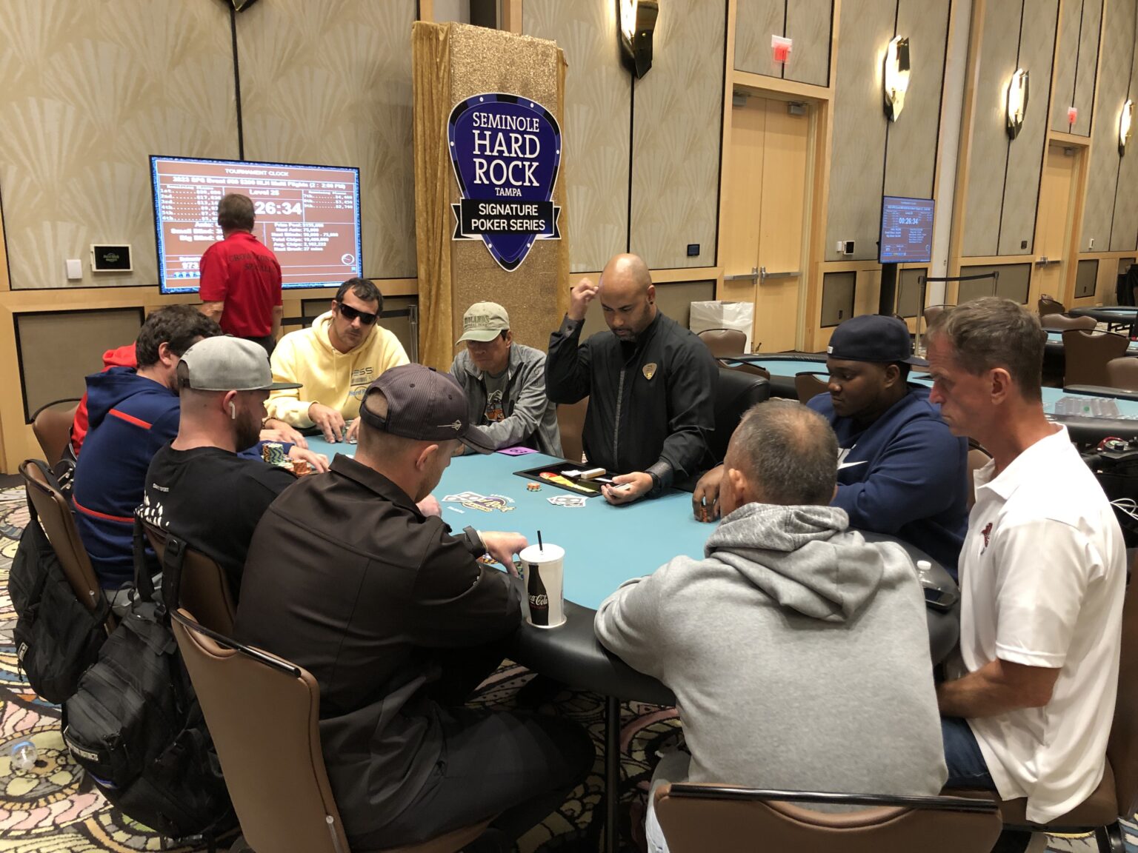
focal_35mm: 28
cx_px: 569
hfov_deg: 63.4
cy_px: 426
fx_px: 920
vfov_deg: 49.7
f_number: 1.8
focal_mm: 3.99
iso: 64
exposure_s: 1/15
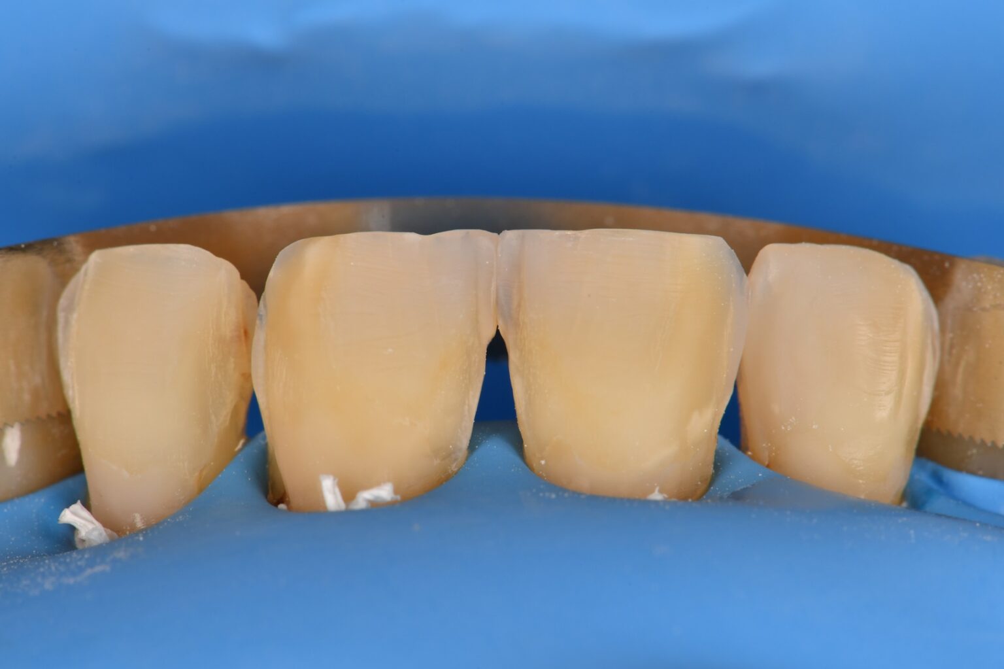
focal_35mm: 126
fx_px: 3513
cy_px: 334
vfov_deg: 10.9
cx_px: 502
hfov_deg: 16.3
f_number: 32
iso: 200
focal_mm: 105
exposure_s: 1/160
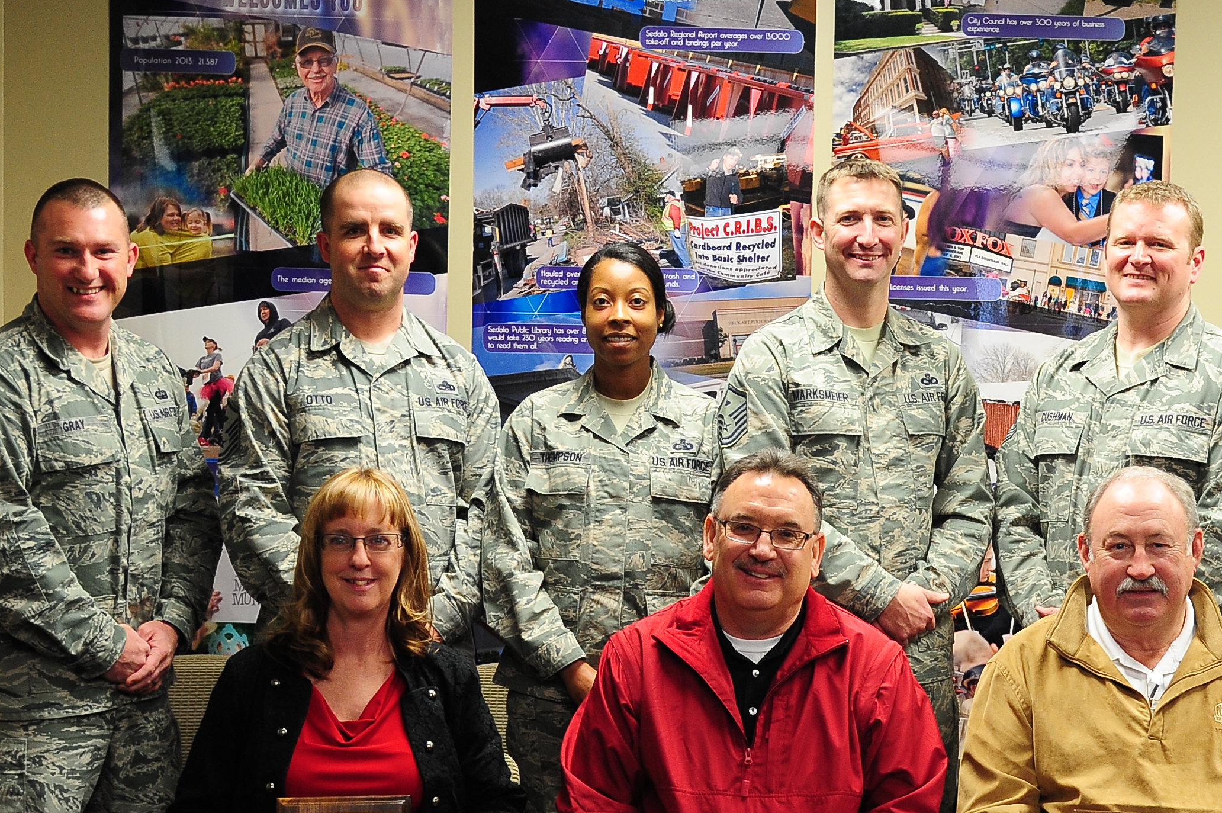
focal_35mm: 66
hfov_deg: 30.3
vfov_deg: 20.5
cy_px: 542
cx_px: 828
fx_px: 2239
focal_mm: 32
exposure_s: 1/80
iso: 1250
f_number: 4
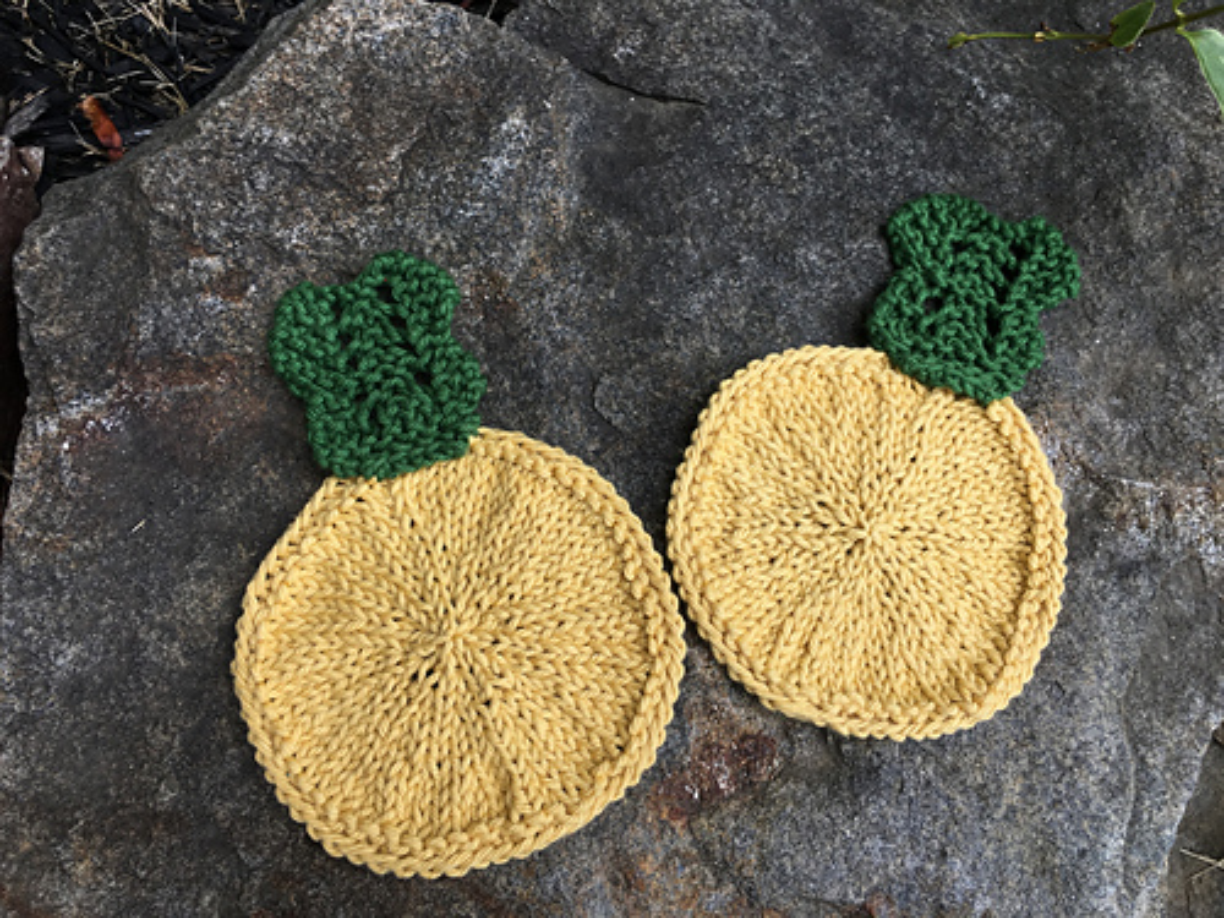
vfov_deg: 48.2
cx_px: 612
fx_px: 1025
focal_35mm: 29
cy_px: 459
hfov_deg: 61.7
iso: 25
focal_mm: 4.15
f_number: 2.2
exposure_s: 1/277
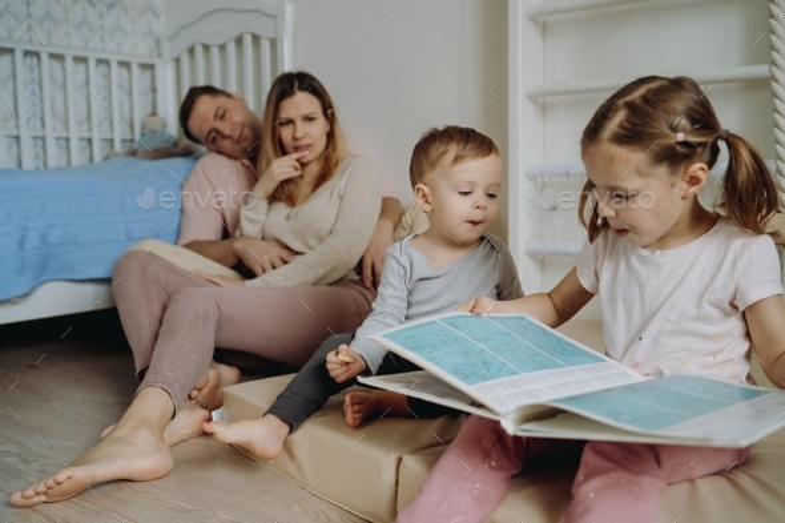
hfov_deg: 54.4
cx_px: 392
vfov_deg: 37.8
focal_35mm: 35
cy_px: 262
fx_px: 763
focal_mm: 35
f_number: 2.5
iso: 1600
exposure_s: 1/125
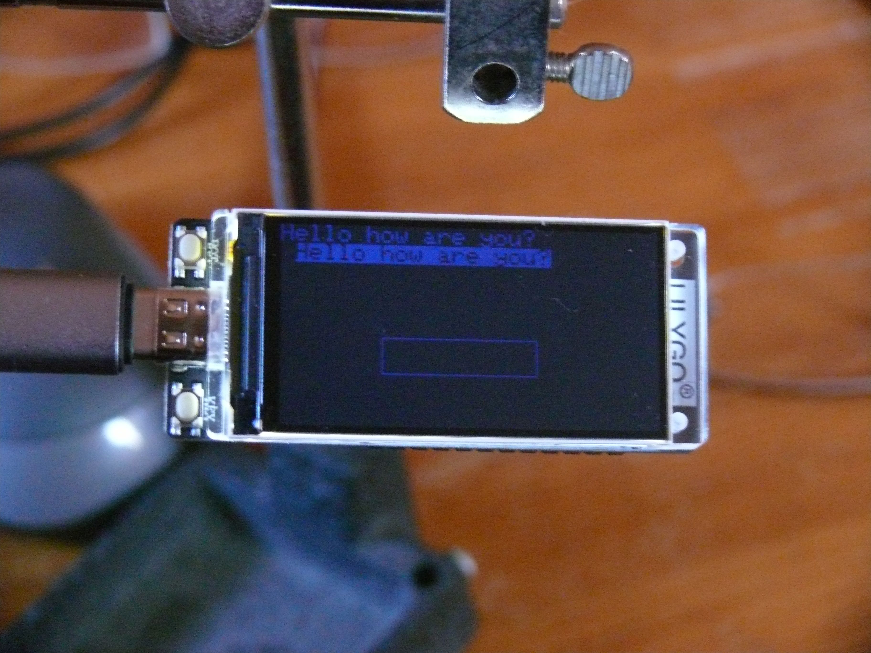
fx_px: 2365
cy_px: 326
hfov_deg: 20.9
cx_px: 436
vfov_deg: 15.7
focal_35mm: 94
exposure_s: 1/8
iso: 800
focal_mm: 19.8
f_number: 3.2
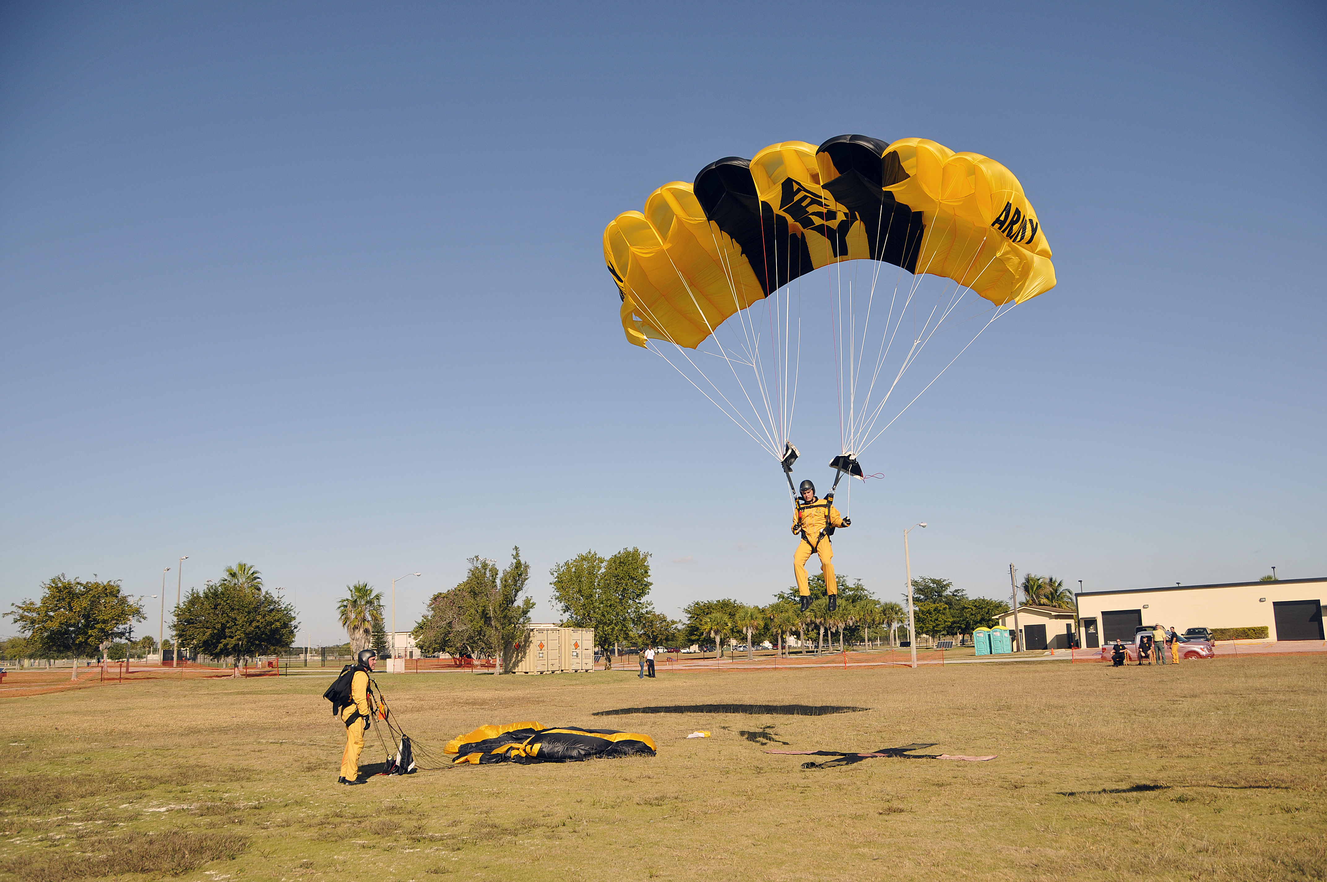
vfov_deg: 47.8
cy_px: 441
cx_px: 664
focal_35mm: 27
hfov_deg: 67.4
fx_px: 994
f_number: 4
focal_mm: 18
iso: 200
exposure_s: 1/1600
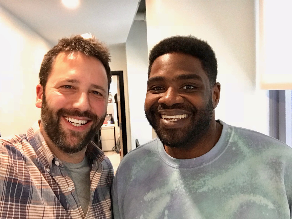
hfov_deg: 56.8
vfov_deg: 44.2
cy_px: 110
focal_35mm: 32
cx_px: 146
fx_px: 270
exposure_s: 1/30
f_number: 2.2
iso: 160
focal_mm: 2.87
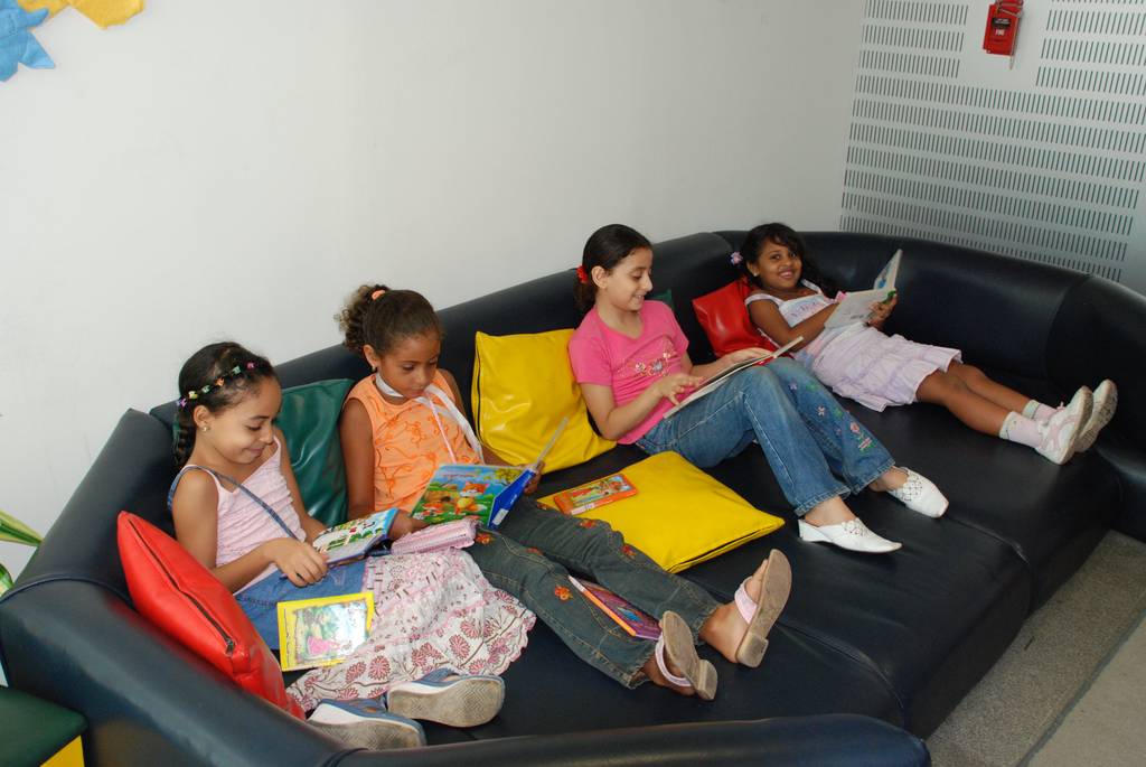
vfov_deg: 37.0
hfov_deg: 53.1
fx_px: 1147
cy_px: 384
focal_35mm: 36
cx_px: 573
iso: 800
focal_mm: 24
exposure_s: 1/50
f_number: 5
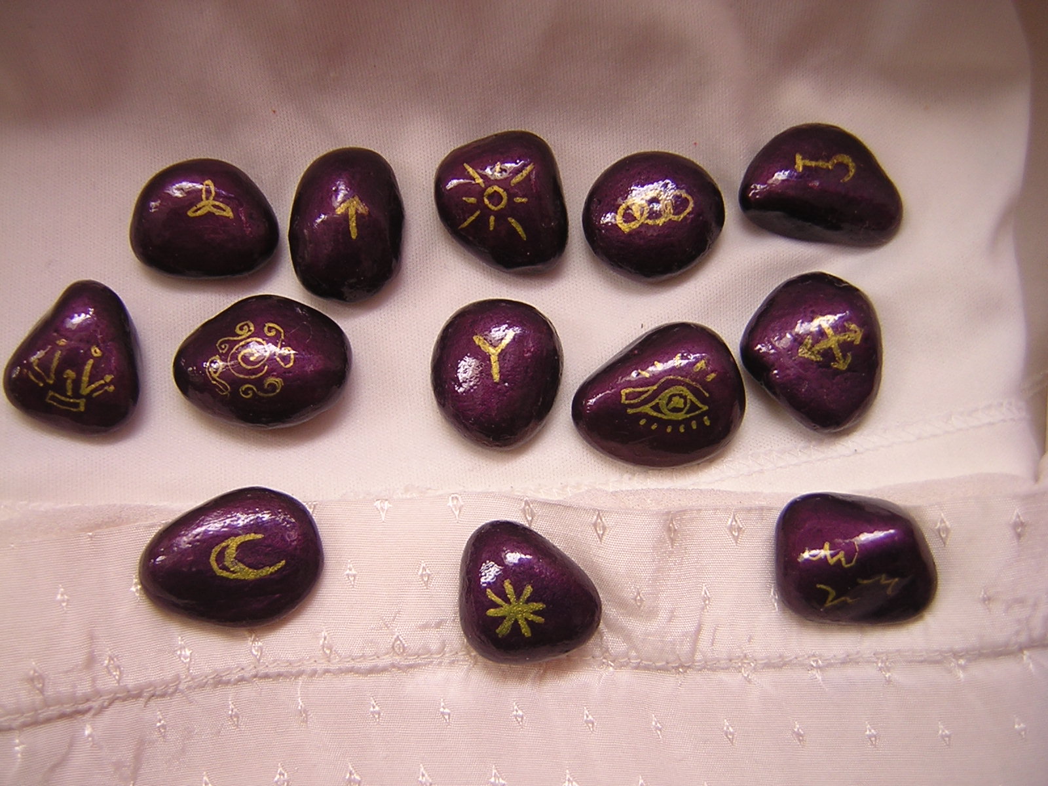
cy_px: 393
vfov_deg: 39.7
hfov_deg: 51.4
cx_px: 524
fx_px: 1090
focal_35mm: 36
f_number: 2.6
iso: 100
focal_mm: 4.7
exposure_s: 1/29.7
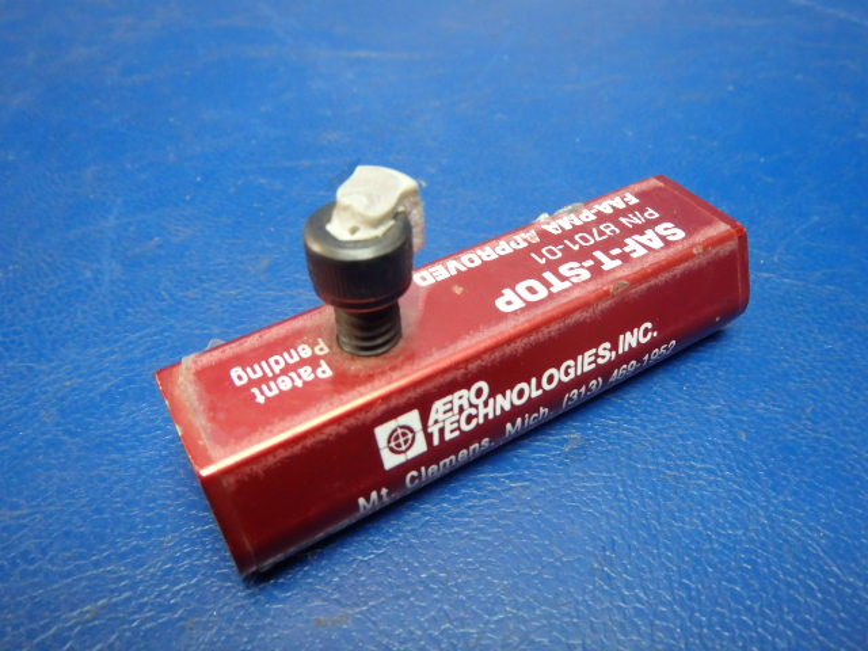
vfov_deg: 49.7
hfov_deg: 63.4
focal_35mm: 28
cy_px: 326
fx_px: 702
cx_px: 434
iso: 640
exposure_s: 1/30
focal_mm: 5
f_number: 3.9
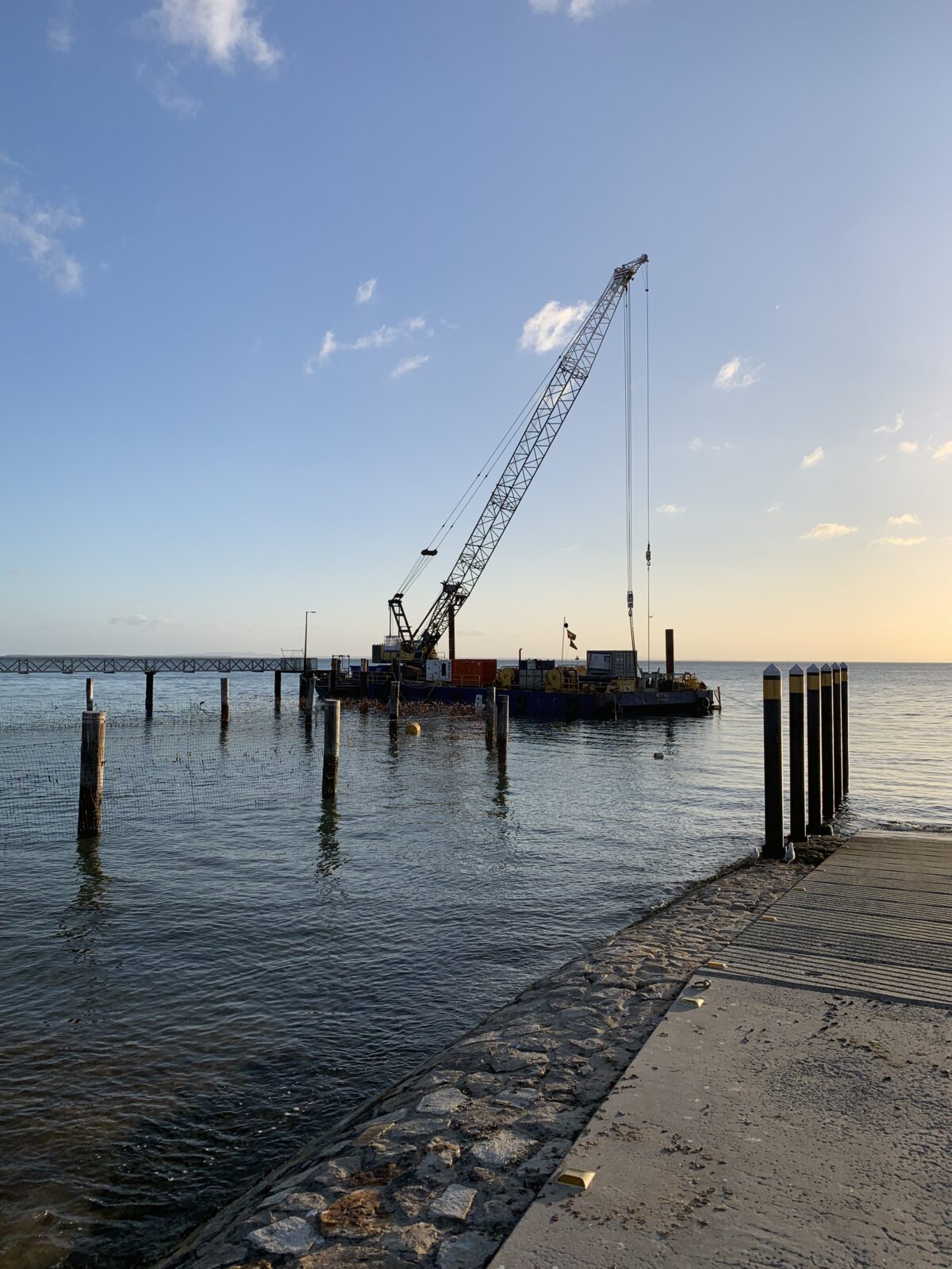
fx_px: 953
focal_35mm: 26
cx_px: 476
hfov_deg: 53.1
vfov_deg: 67.3
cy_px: 634
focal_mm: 4.25
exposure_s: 1/2421
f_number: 1.8
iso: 25
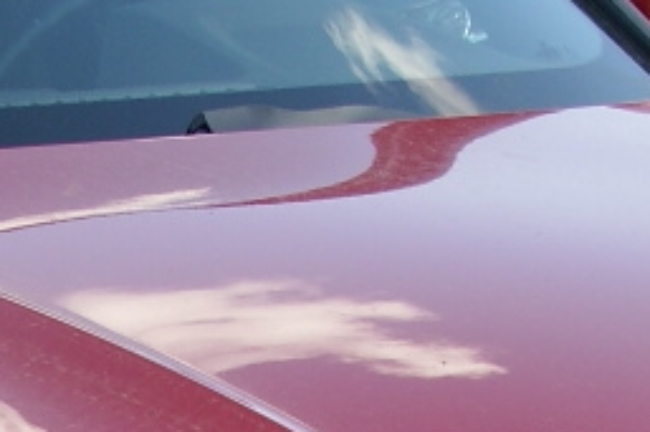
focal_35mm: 247
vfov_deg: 5.5
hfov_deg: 8.3
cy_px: 427
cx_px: 288
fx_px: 4457
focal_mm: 22
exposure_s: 1/100
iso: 100
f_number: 5
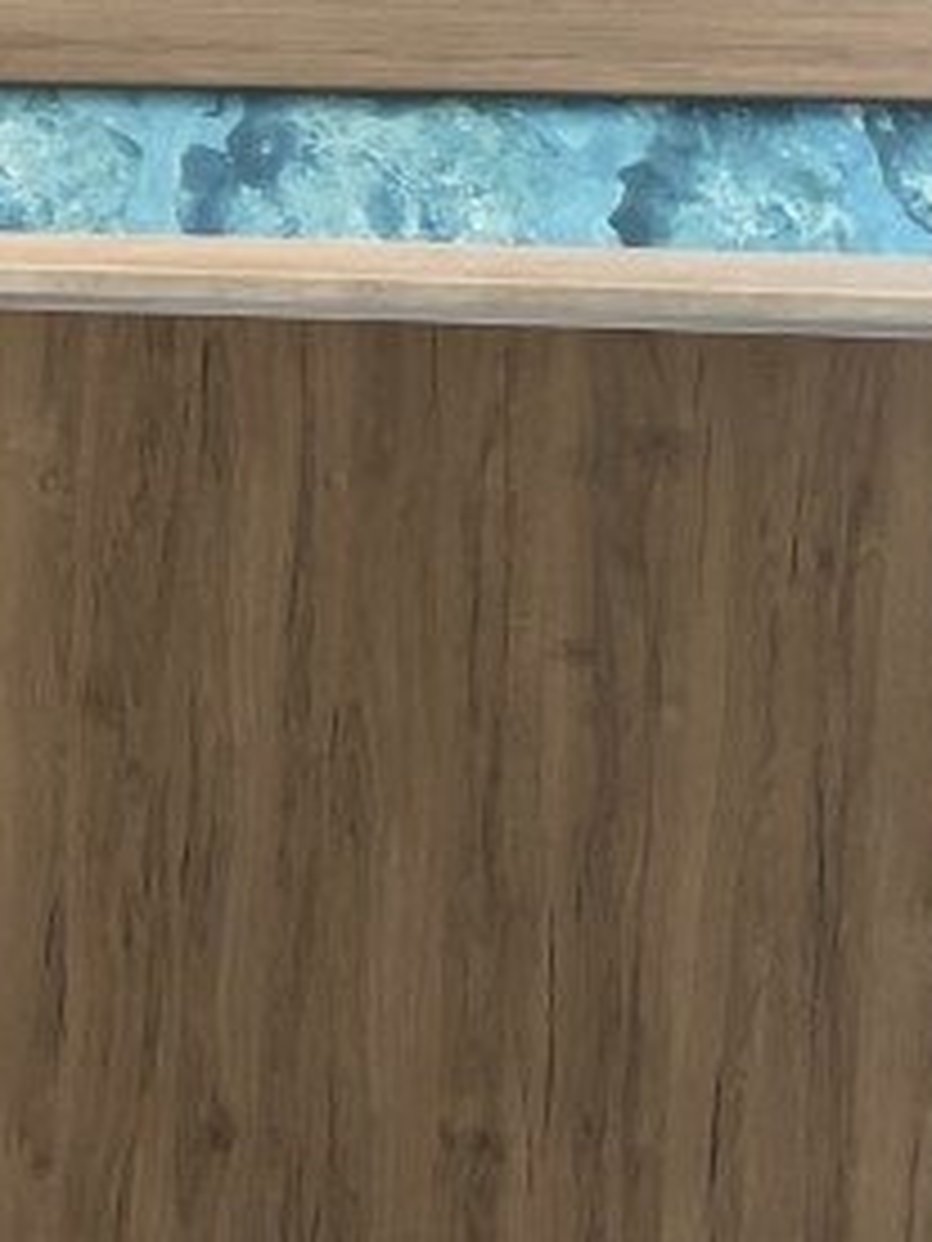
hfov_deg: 11.4
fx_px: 4057
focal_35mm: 113
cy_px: 284
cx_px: -1126
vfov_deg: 17.3
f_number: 1.6
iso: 125
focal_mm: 4.2
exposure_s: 1/121
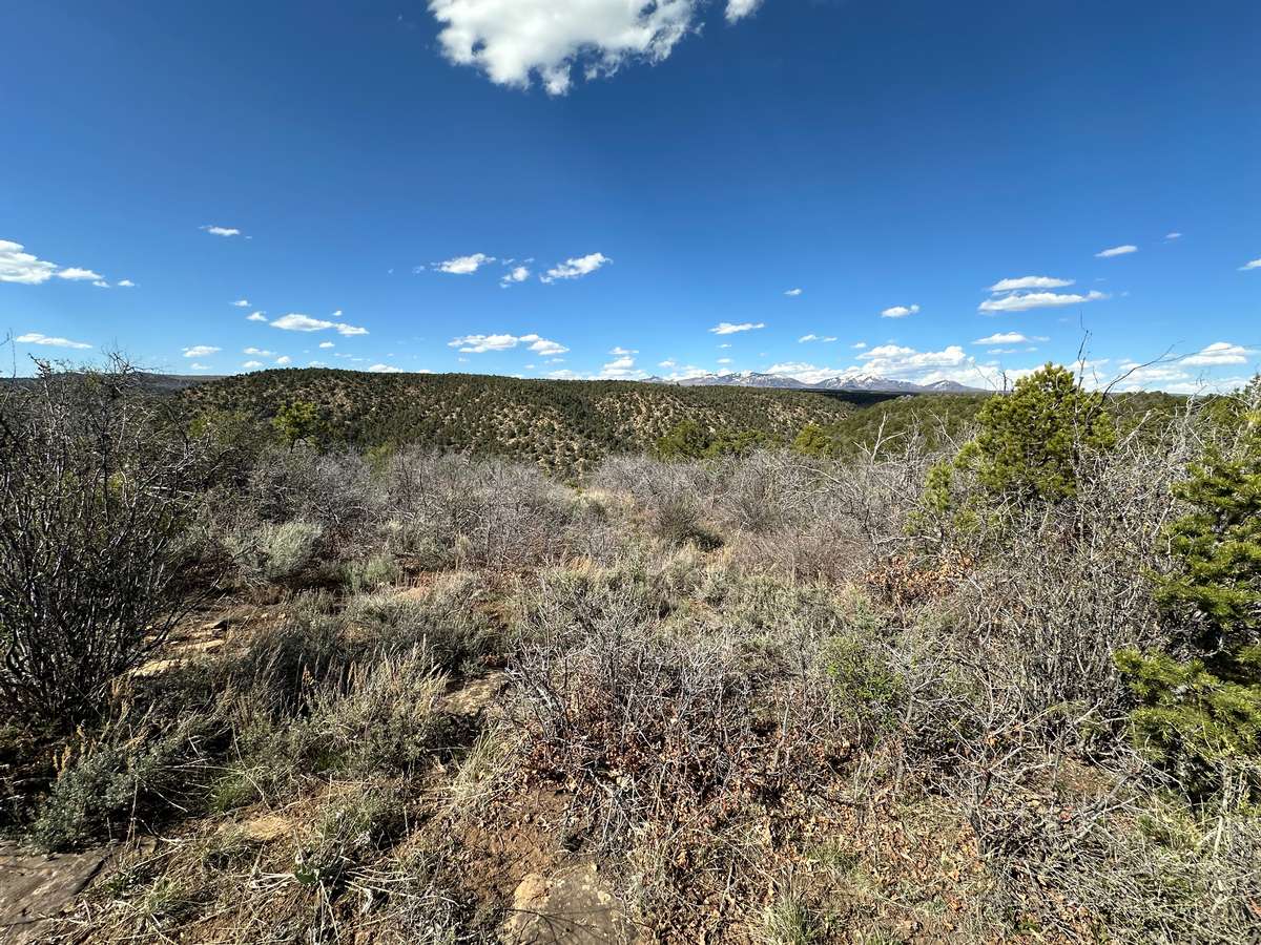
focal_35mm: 14
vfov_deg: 85.7
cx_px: 630
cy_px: 472
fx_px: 510
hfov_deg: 102.1
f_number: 2.2
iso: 50
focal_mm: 2.22
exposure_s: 1/1887
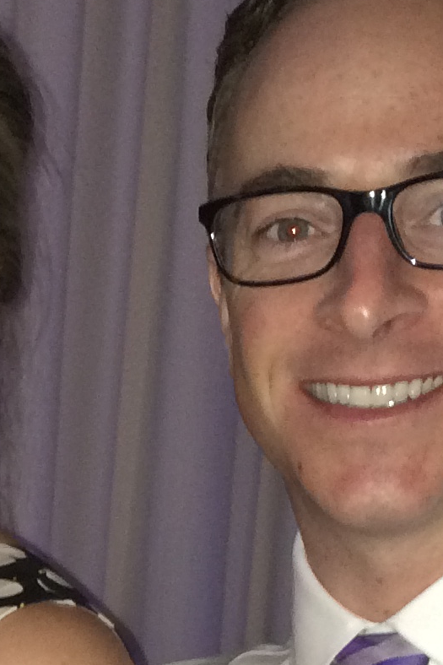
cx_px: -200
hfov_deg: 10.6
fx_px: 2308
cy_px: 892
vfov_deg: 15.5
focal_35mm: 125
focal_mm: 4.15
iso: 125
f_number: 2.2
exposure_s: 1/16
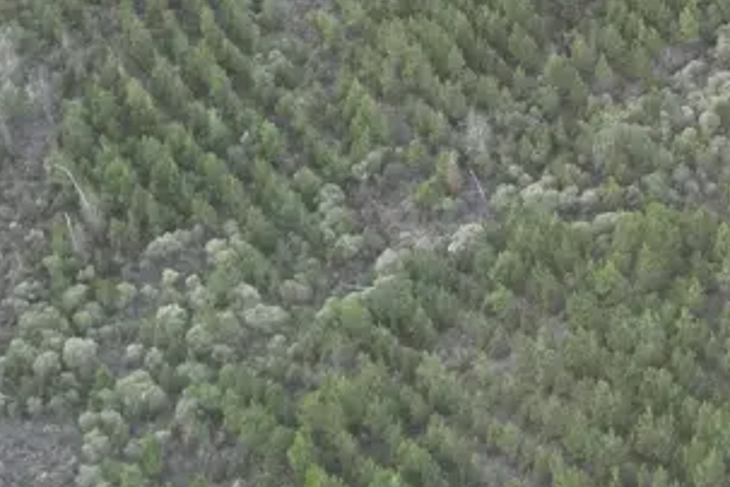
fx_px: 2007
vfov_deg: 13.5
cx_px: 1017
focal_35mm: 99
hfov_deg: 18.7
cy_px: -53
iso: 370
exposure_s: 1/80
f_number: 2.8
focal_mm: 4.4
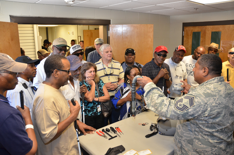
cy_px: 78
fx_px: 175
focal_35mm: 27
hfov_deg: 67.5
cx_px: 117
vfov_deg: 47.7
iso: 1000
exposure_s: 1/100
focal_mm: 18
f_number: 3.5
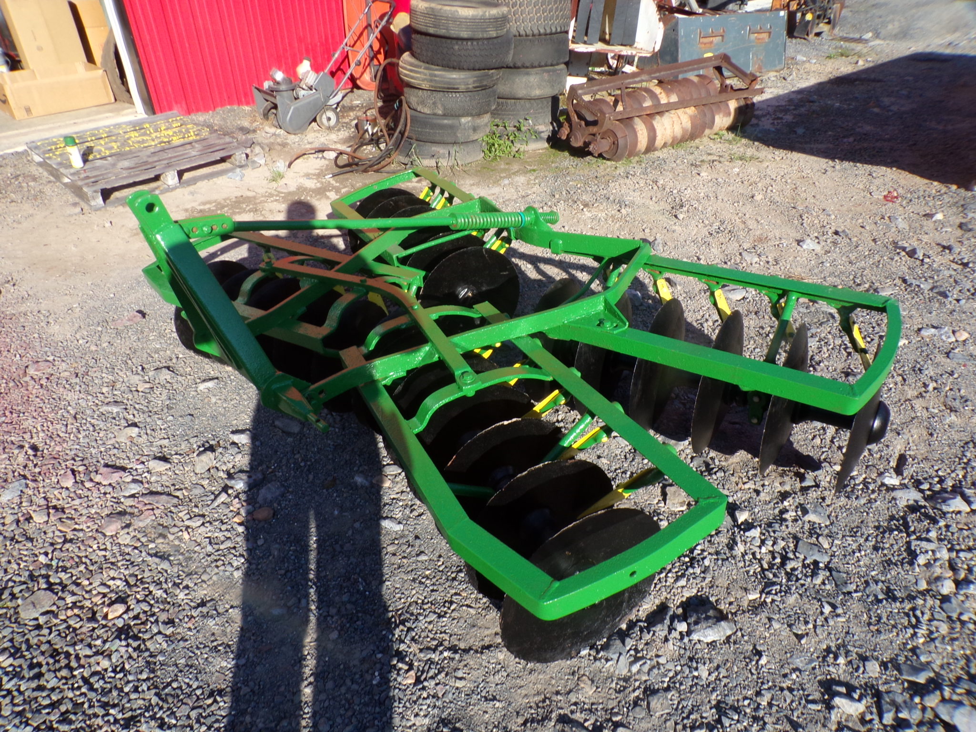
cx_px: 488
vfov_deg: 56.8
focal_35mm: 24
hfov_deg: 71.6
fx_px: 677
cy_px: 366
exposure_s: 1/200
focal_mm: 4.3
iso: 80
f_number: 5.8
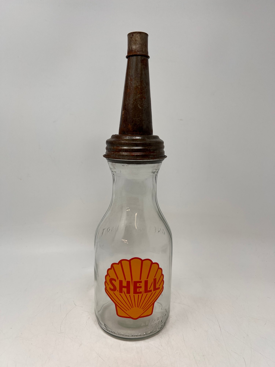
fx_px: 275
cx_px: 138
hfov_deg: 53.1
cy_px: 184
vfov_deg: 67.3
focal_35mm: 26
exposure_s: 1/424
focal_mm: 5.7
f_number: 1.5
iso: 50
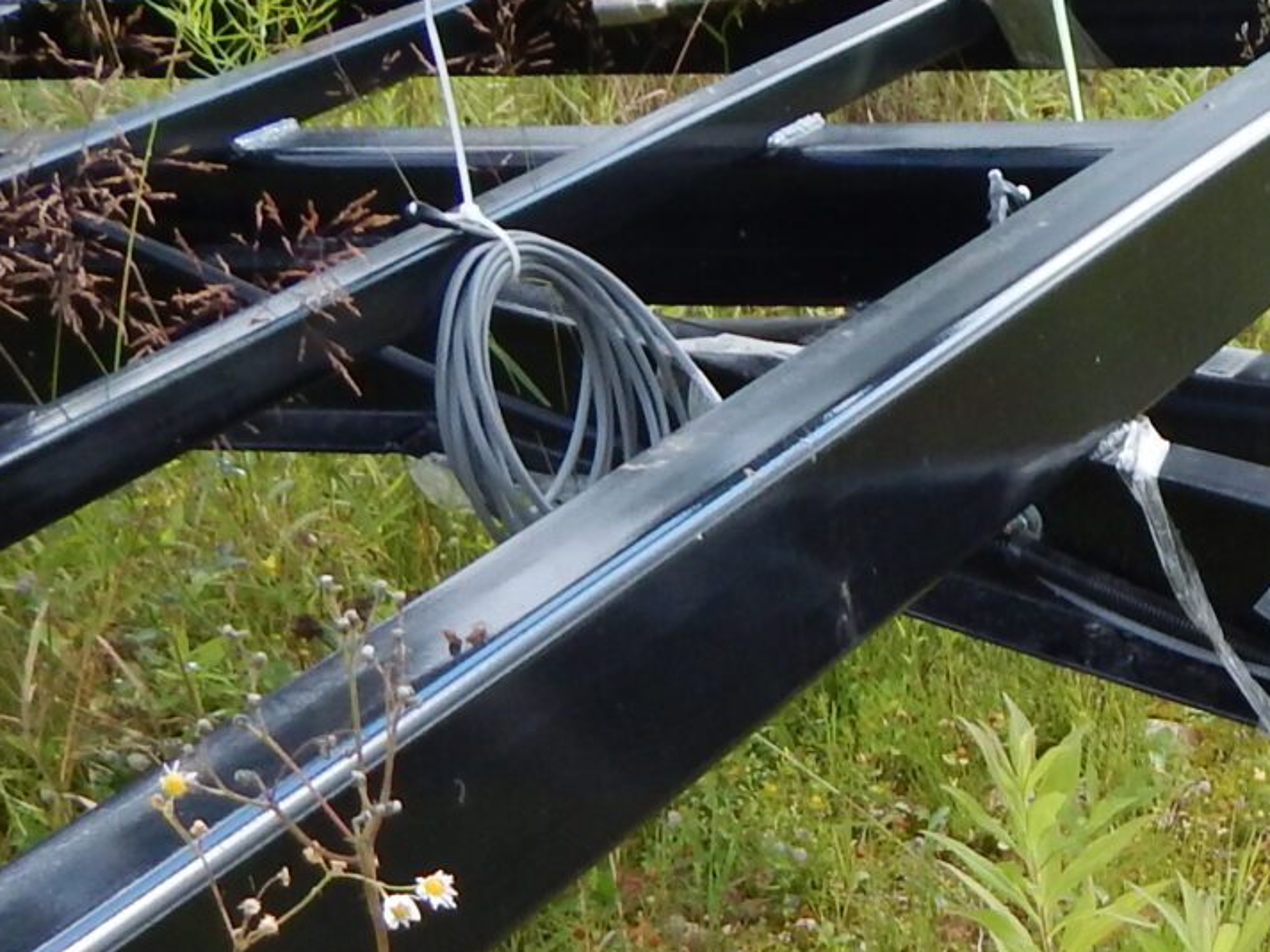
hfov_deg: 22.0
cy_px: 1230
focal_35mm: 79
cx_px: 1690
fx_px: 2899
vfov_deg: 17.5
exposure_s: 1/320
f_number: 3
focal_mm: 4
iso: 125
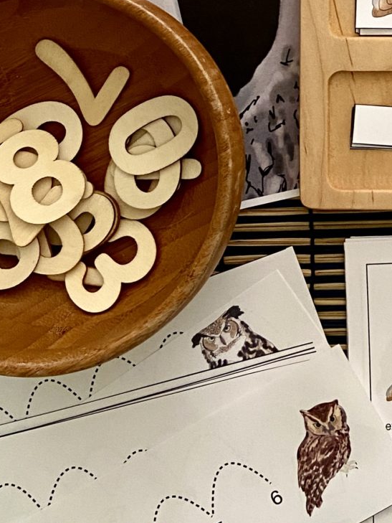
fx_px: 1102
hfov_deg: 19.0
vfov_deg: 25.1
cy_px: -29
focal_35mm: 73
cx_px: 476
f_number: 1.8
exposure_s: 1/60
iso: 200
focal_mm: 4.25
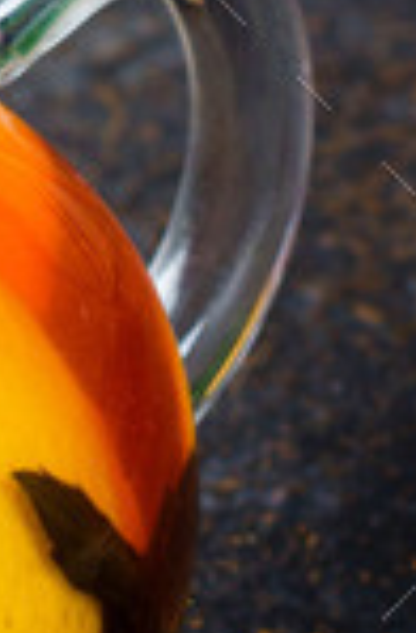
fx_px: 7873
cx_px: -683
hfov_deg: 3.0
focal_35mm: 450
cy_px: -266
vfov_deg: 4.6
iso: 125
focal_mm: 50
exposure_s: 1/125
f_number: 8
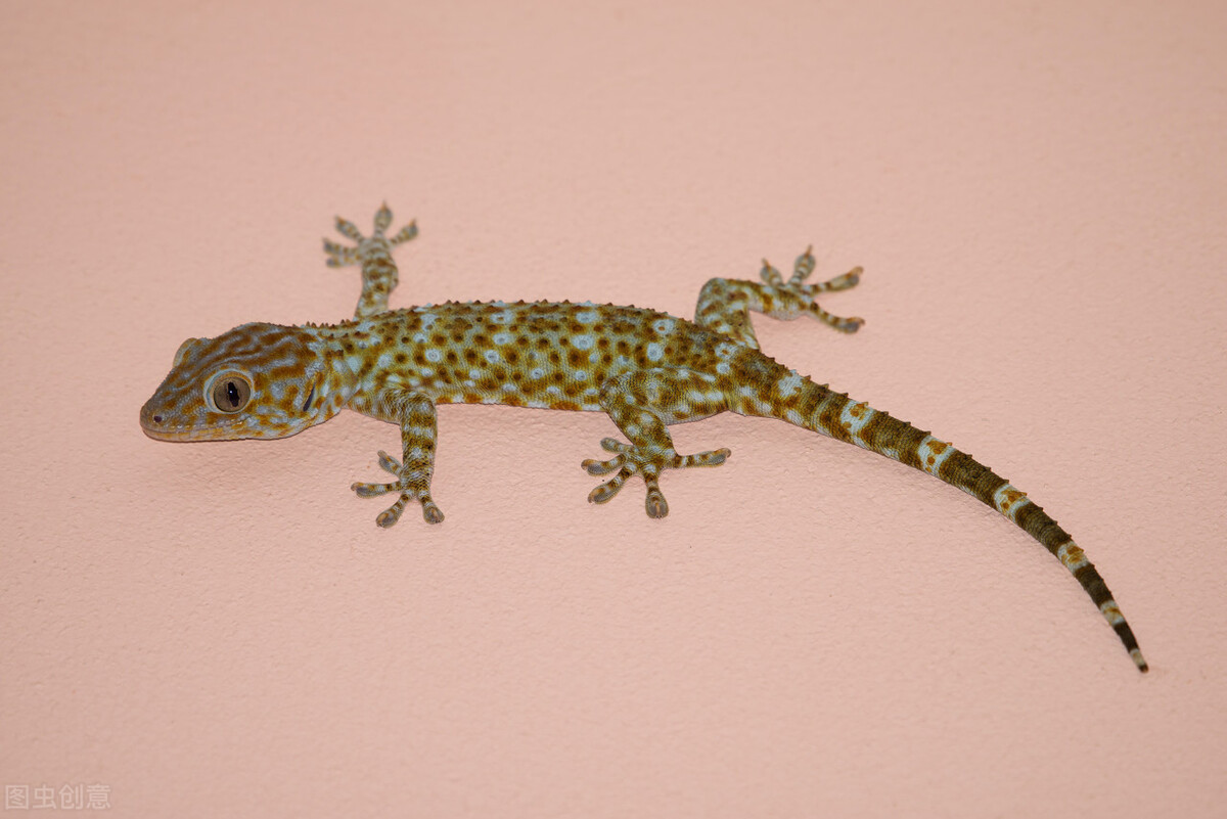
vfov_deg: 3.7
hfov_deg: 5.6
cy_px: 410
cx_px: 614
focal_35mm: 370
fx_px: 12615
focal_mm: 370
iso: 100
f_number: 5.6
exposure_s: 1/160
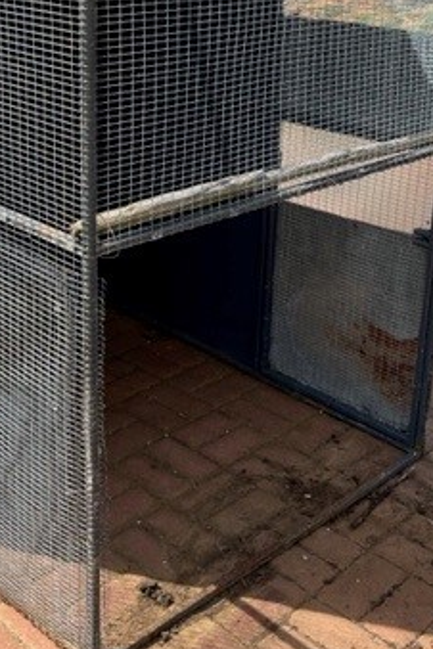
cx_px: 128
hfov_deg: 26.3
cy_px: 182
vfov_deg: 38.1
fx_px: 920
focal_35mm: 51
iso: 50
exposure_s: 1/2101
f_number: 1.6
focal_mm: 5.1
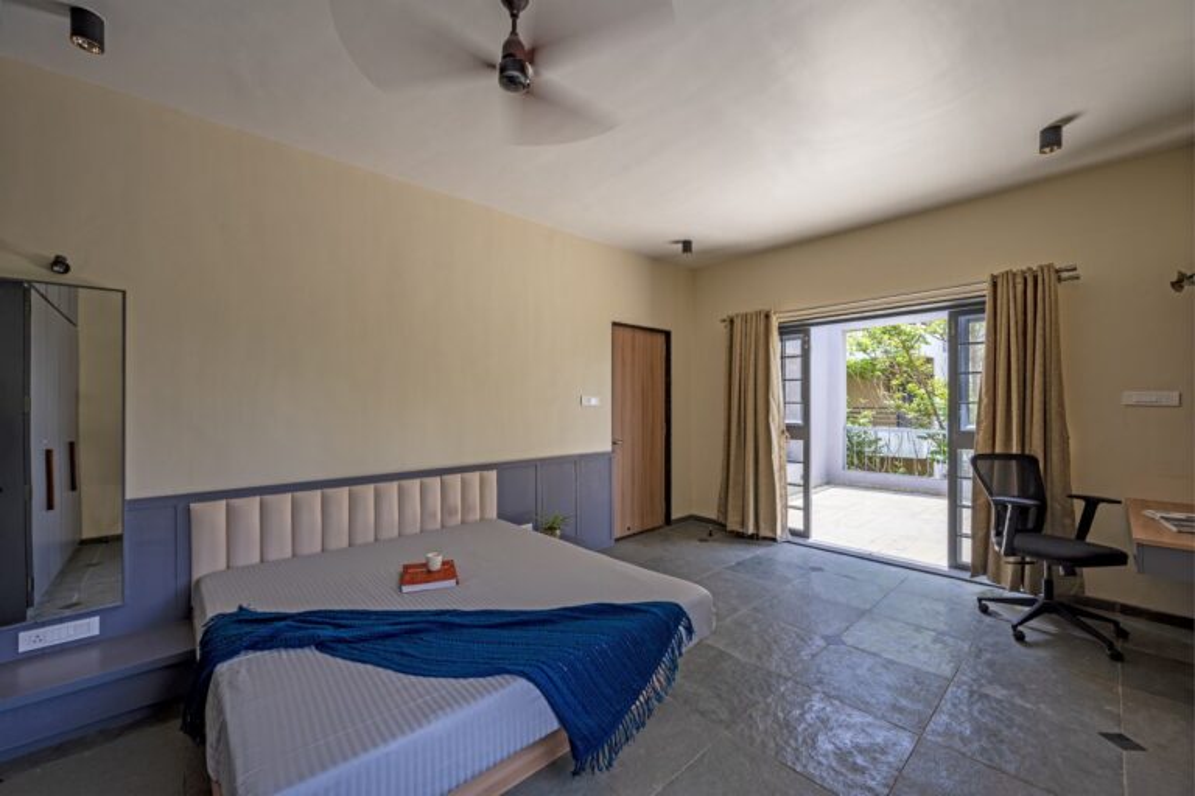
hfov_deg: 104.3
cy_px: 398
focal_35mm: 14
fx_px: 465
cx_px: 598
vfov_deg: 81.2
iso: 100
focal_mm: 14
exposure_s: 1/125
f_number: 8
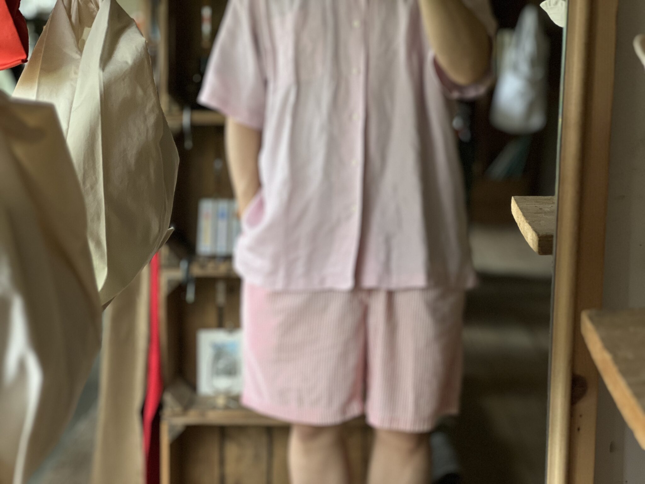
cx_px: 322
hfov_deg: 25.3
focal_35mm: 77
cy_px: 242
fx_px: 1435
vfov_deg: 19.1
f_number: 2.8
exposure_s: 1/89
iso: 250
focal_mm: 9
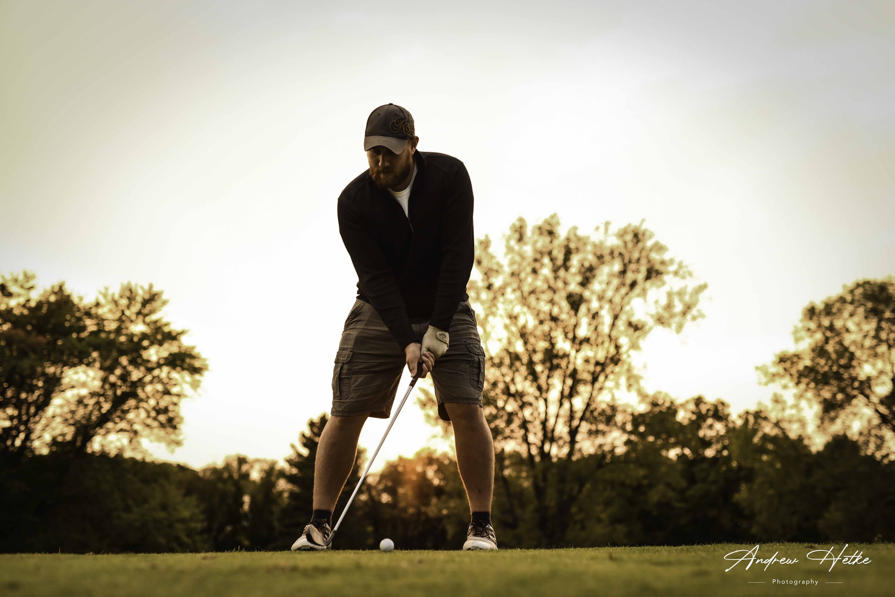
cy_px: 298
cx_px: 448
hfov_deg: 39.6
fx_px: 1243
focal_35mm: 50
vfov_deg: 27.0
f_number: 2.8
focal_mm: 50
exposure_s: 1/2000
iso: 1000
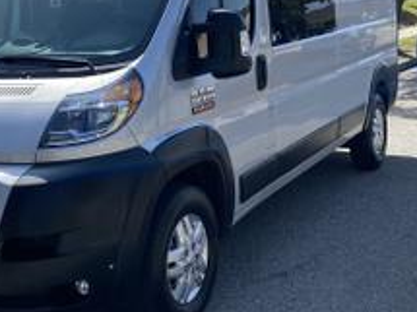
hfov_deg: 31.4
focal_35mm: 61
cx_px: 136
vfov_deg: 23.7
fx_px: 734
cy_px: 64
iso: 32
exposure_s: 1/2688
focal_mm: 4.25
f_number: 1.8
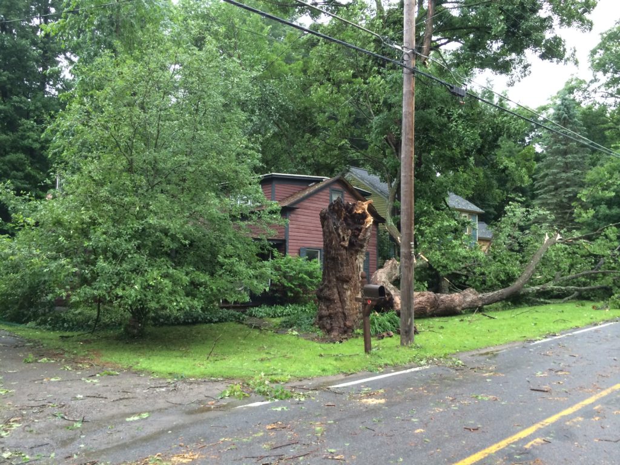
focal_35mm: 30
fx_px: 537
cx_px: 310
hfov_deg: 60.0
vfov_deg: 46.8
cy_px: 232
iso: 50
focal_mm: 4.12
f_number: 2.2
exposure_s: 1/30
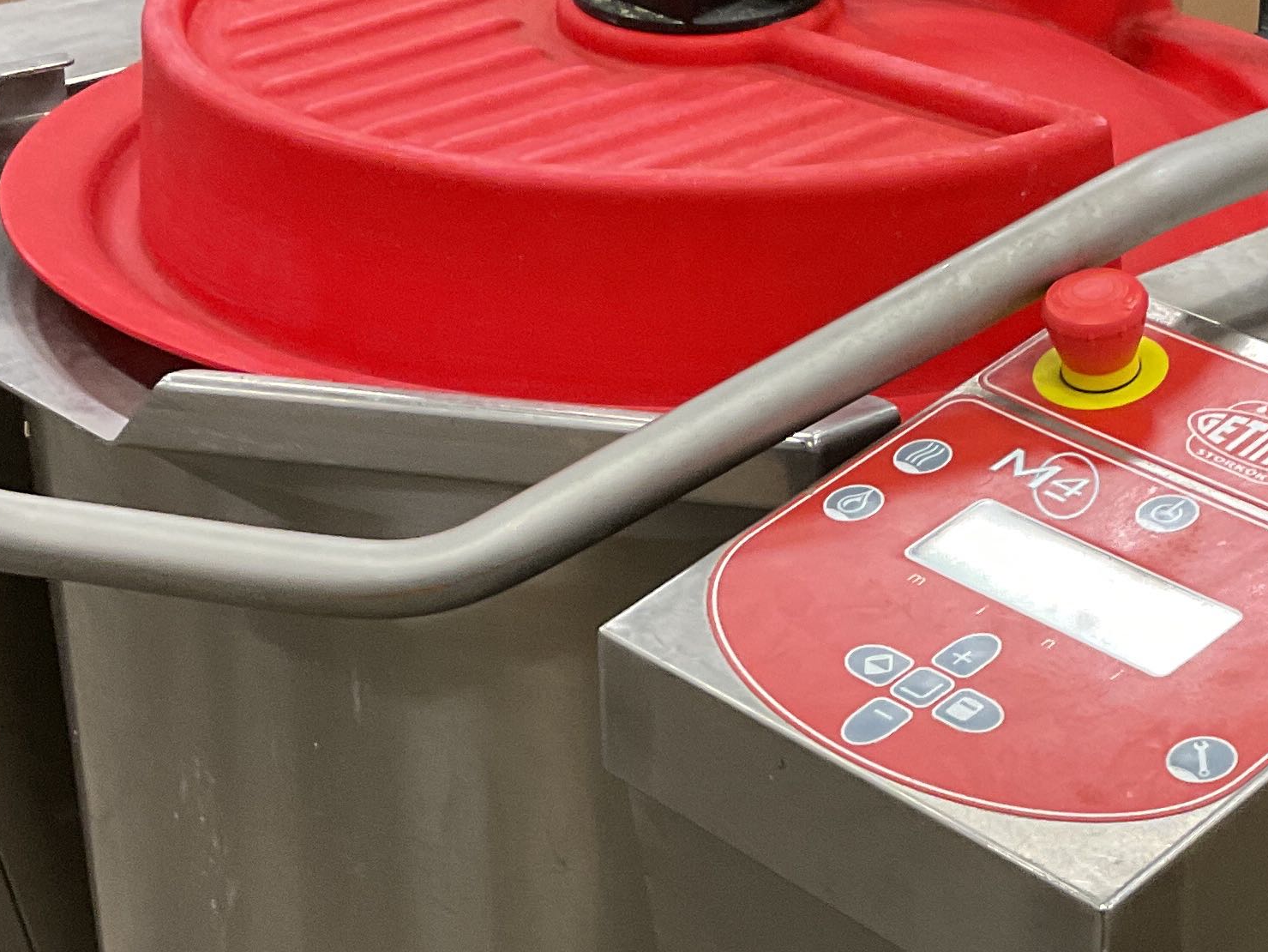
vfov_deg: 18.5
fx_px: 2895
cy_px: 732
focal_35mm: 79
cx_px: 854
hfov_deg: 24.6
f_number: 1.8
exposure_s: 1/50
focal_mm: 3
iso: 125
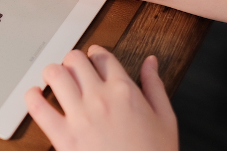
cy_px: -58
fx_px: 1085
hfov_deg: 11.7
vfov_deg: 7.9
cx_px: -36
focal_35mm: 172
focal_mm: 35
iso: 800
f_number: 2
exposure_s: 1/280
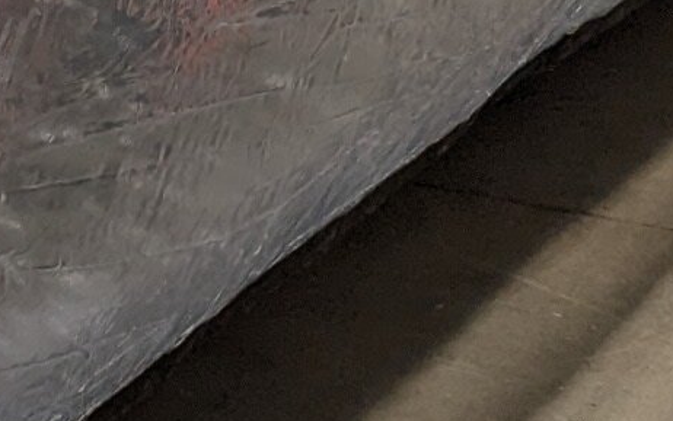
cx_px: -111
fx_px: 2587
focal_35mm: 141
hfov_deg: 14.4
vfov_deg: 9.2
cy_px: -121
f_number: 1.85
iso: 50
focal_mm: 6.81
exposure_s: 1/94.9
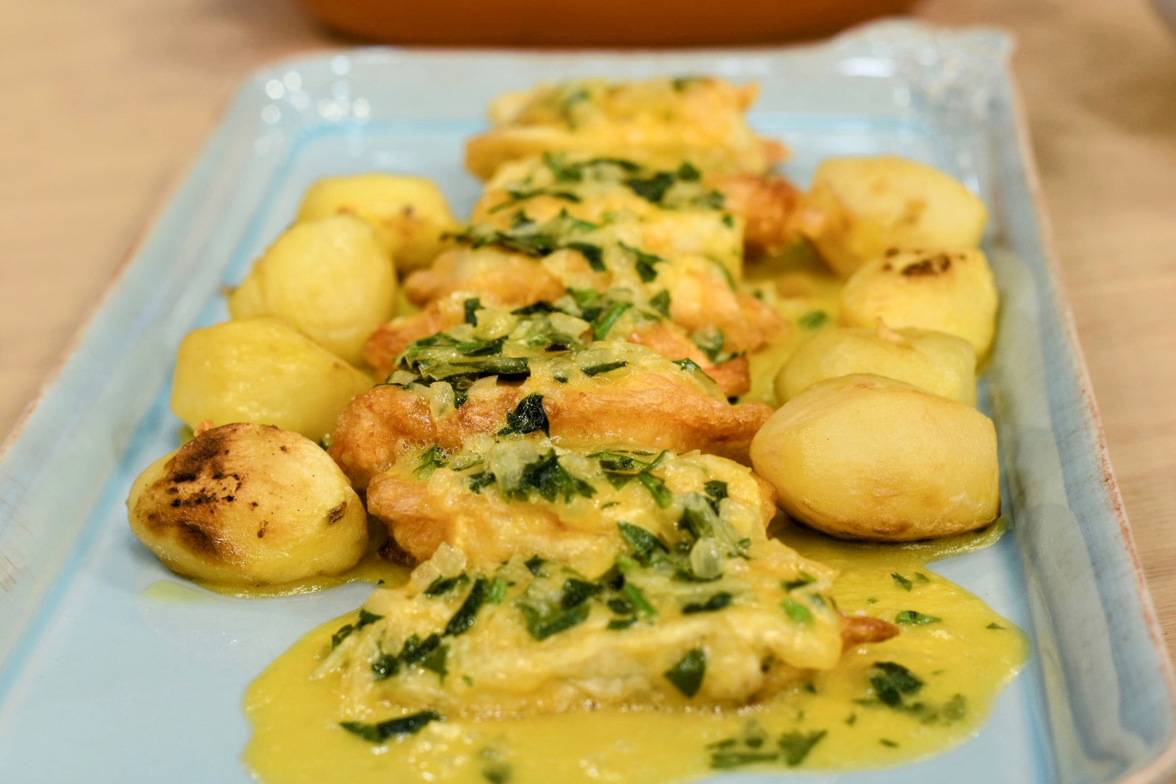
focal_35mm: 75
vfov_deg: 18.2
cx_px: 588
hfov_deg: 27.0
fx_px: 2450
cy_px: 392
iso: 100
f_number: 5.6
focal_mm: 50
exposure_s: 1/125
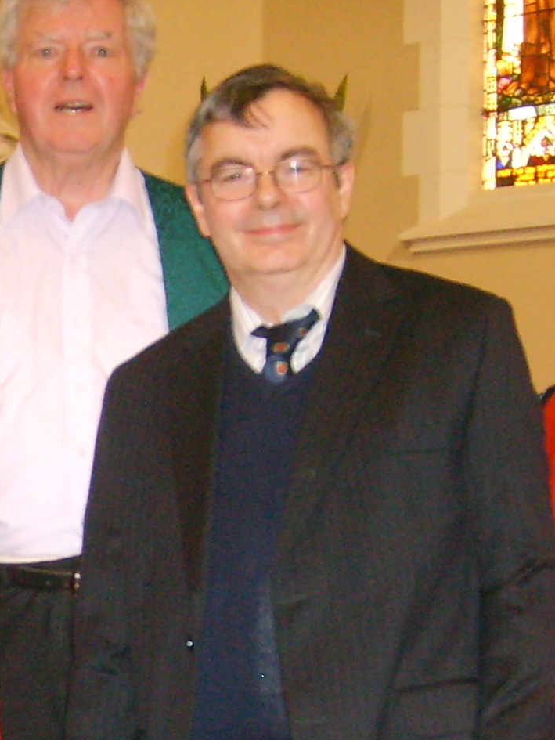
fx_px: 2052
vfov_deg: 20.1
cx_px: -74
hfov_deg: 15.0
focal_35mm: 96
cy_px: 639
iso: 277
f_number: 2.8
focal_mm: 5.8
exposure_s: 1/30
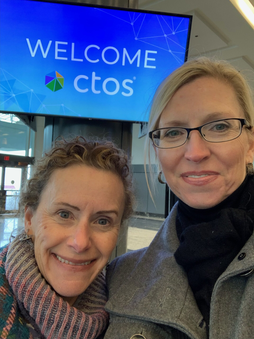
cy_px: 170
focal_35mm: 32
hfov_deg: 44.2
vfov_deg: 56.8
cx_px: 127
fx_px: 313
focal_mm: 2.87
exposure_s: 1/60
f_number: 2.2
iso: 250
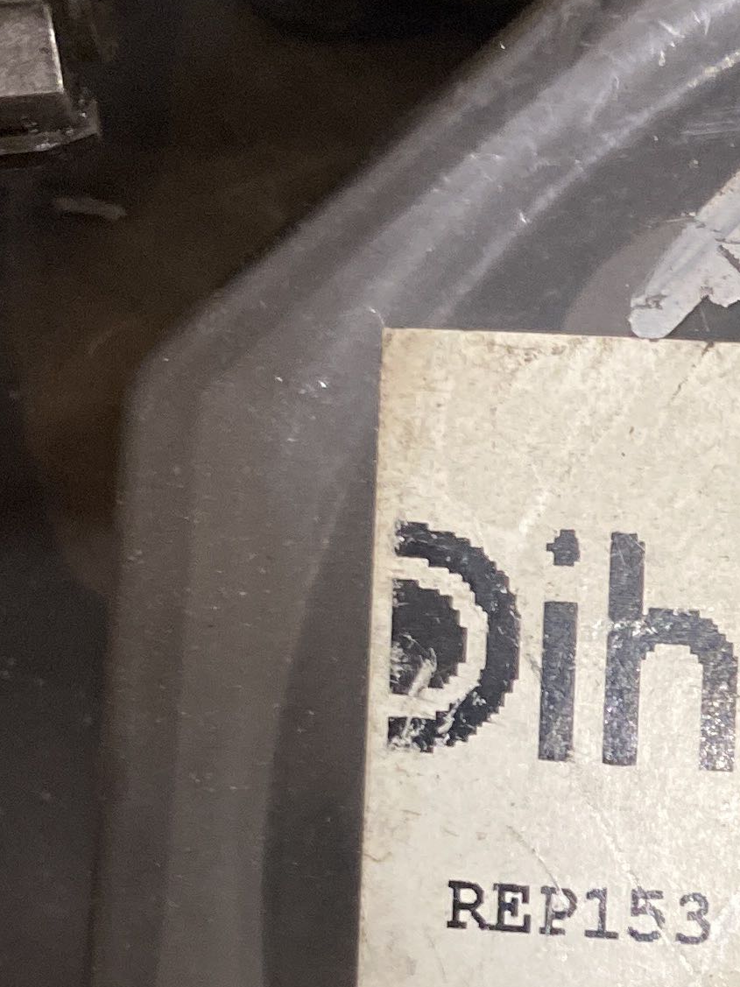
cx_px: 1198
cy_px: 902
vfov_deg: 20.6
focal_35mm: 93
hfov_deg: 14.5
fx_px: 2651
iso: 125
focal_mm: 4.25
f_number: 1.8
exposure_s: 1/73
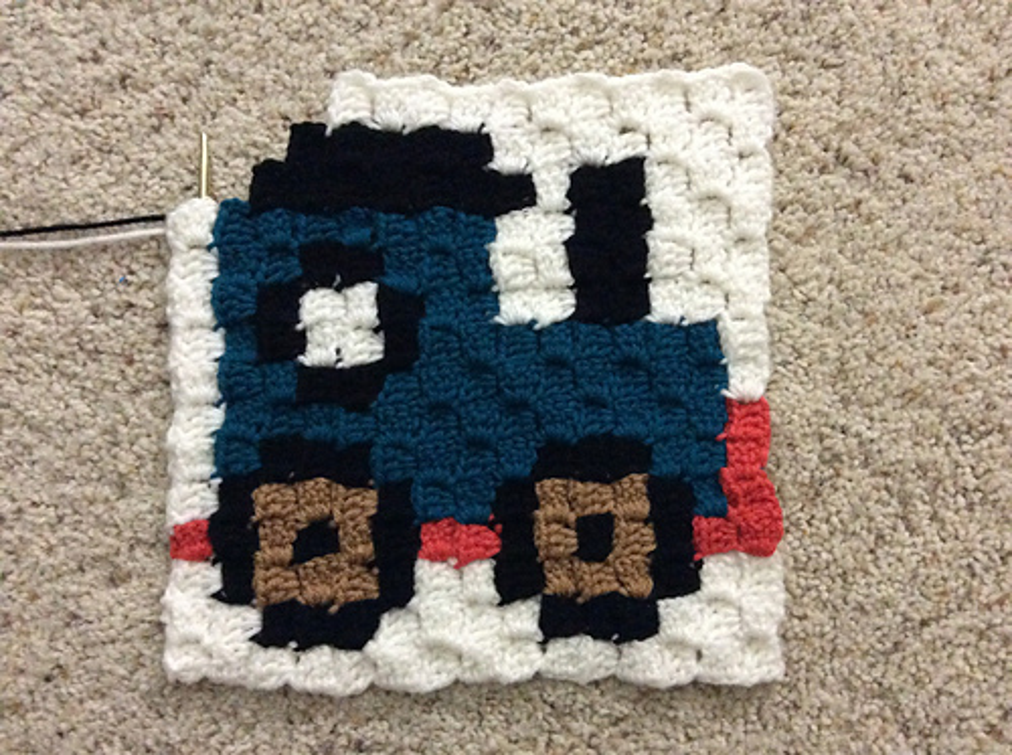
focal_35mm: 32
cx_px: 506
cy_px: 378
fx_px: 934
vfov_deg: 44.0
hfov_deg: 56.9
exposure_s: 1/15
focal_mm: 3.3
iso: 500
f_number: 2.4
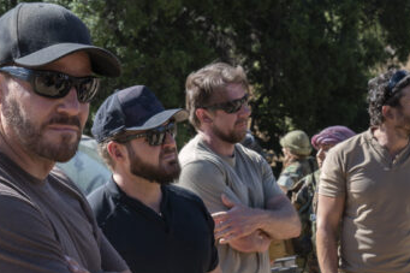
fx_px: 990
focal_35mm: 87
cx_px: 142
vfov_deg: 15.6
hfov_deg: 23.3
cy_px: 200
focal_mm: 52
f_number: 9
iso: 800
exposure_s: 1/320
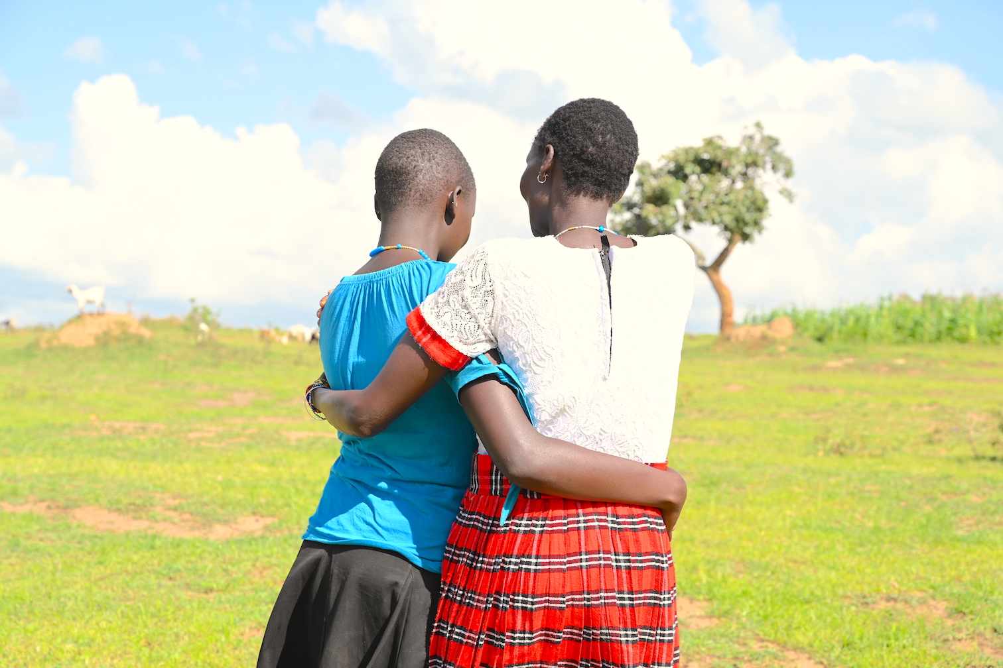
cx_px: 502
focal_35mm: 70
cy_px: 334
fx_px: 1950
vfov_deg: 19.5
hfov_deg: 28.8
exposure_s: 1/200
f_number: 7.1
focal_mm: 70
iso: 100
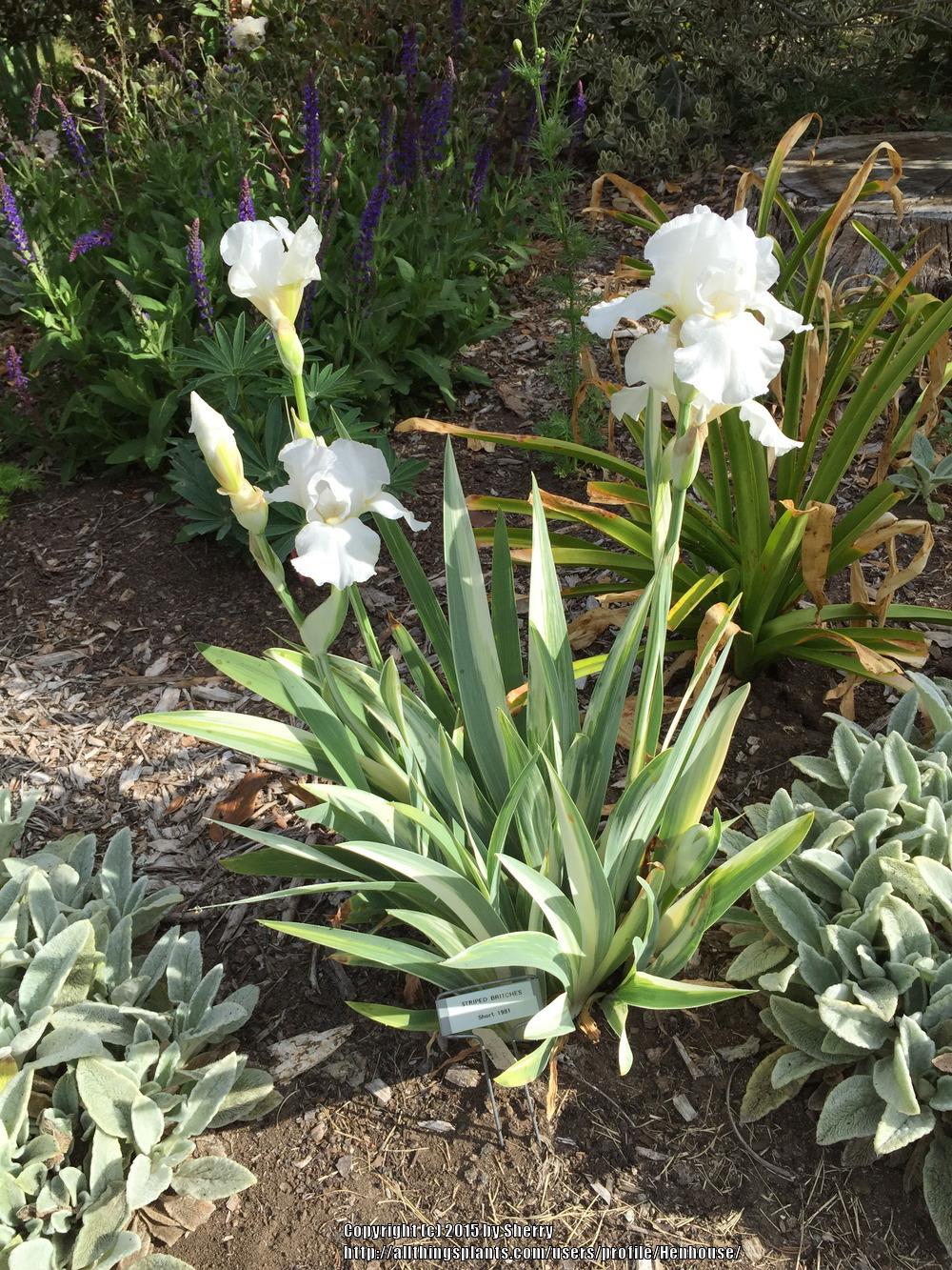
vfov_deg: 61.7
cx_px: 476
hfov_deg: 48.2
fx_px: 1063
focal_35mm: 29
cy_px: 635
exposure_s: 1/1319
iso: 32
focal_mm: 4.15
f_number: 2.2
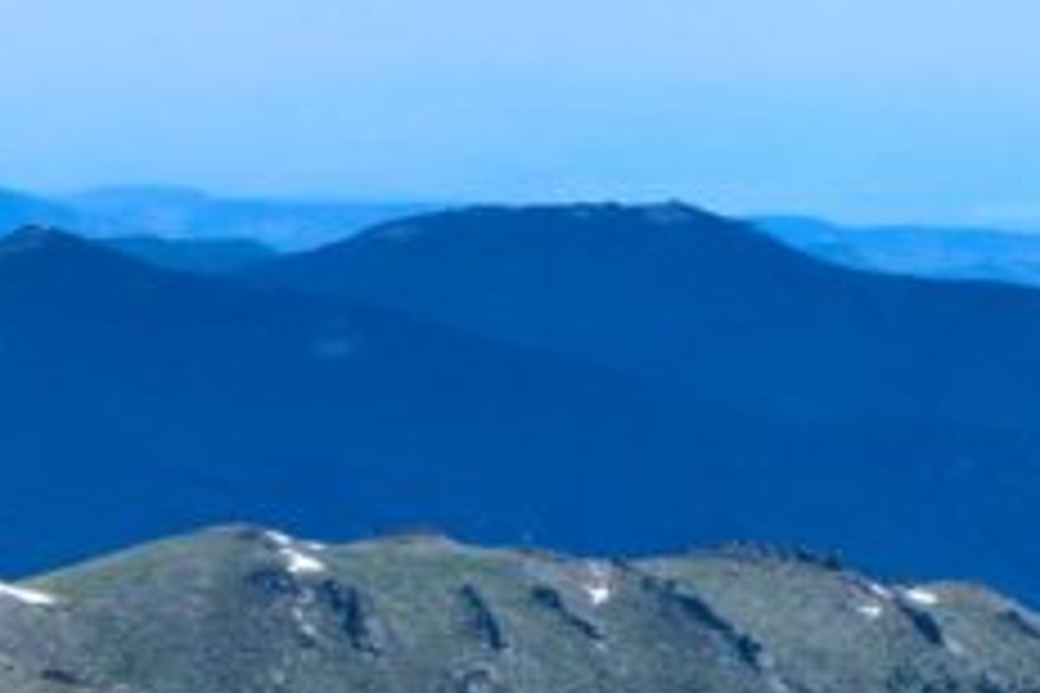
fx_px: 6624
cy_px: 468
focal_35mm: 229
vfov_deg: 6.0
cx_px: -1607
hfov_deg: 8.1
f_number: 11
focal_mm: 23
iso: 320
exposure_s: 1/500
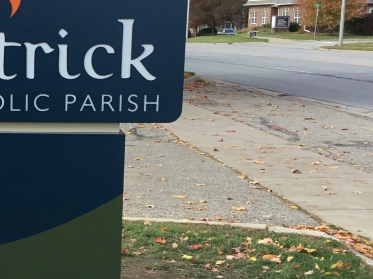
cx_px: -27
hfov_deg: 23.6
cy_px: 173
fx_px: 840
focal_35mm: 78
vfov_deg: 18.9
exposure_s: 1/334
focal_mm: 3.3
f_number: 2.4
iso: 25
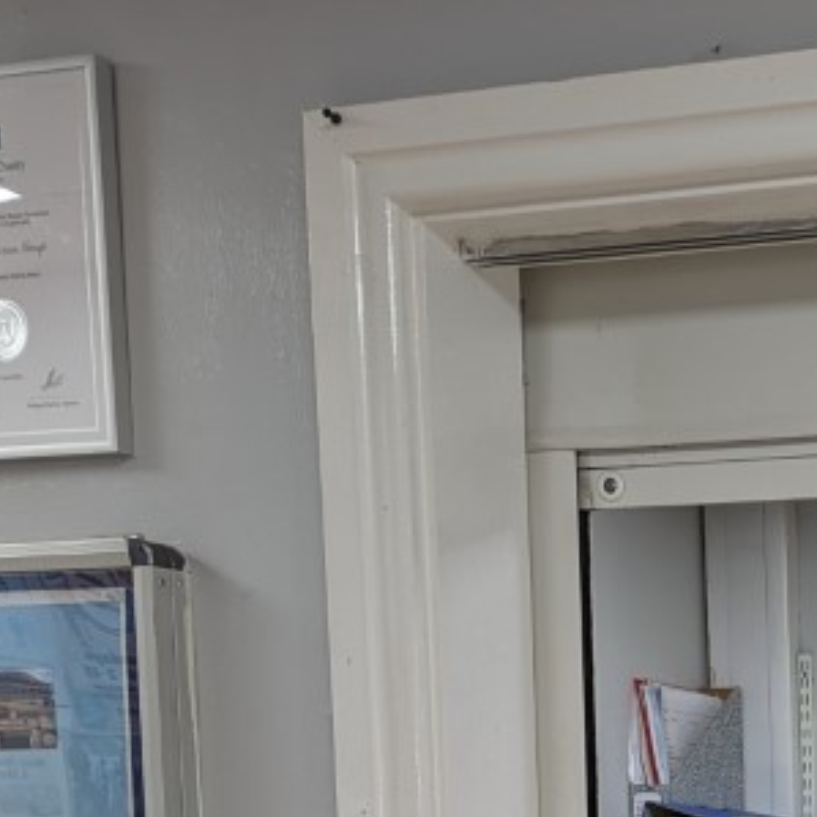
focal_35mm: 85
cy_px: 1219
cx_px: 1266
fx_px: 2270
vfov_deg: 18.2
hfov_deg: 18.0
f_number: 1.85
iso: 63
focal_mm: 6.81
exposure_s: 1/50
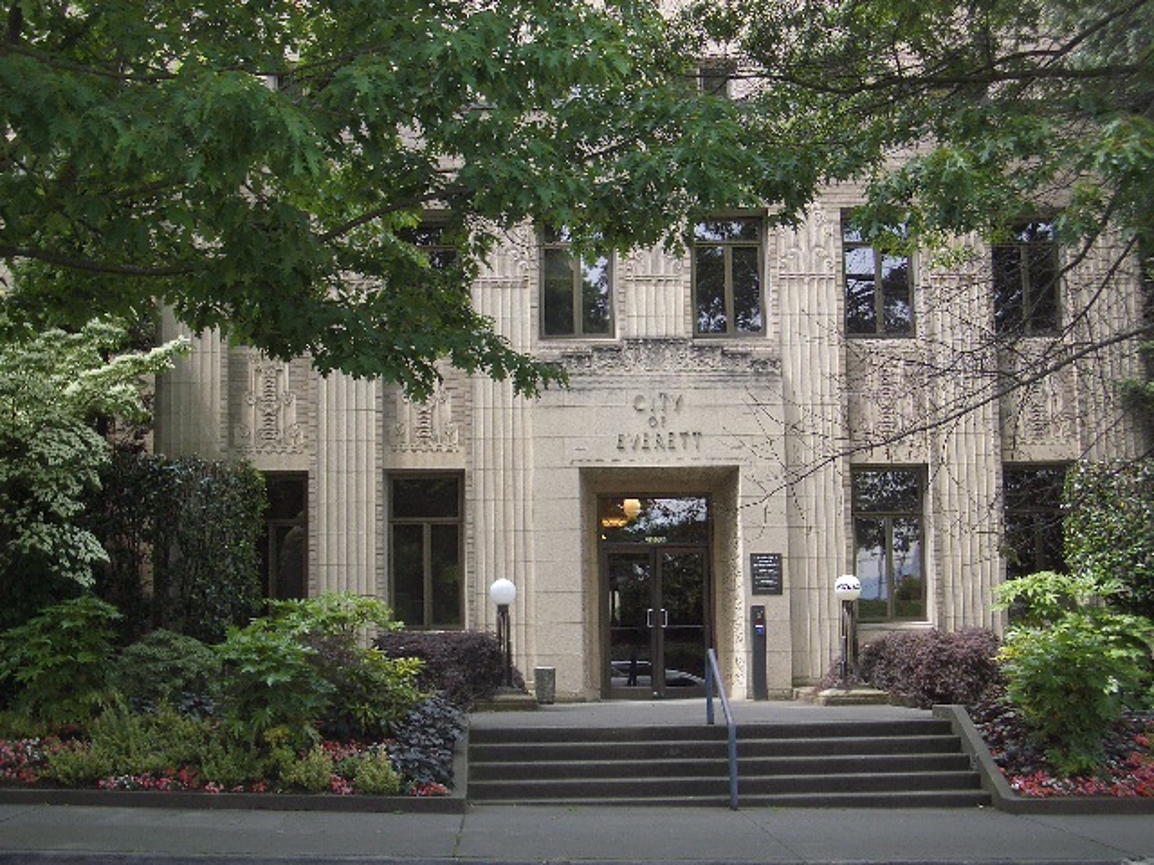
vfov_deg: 29.7
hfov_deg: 38.9
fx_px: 1634
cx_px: 577
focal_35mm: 49
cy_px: 432
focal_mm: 8.2
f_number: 3.1
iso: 50
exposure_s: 1/125
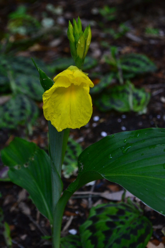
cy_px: 124
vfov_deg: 24.6
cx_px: 82
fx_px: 567
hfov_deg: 16.6
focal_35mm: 82
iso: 1600
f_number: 8
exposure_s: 1/125
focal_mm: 55
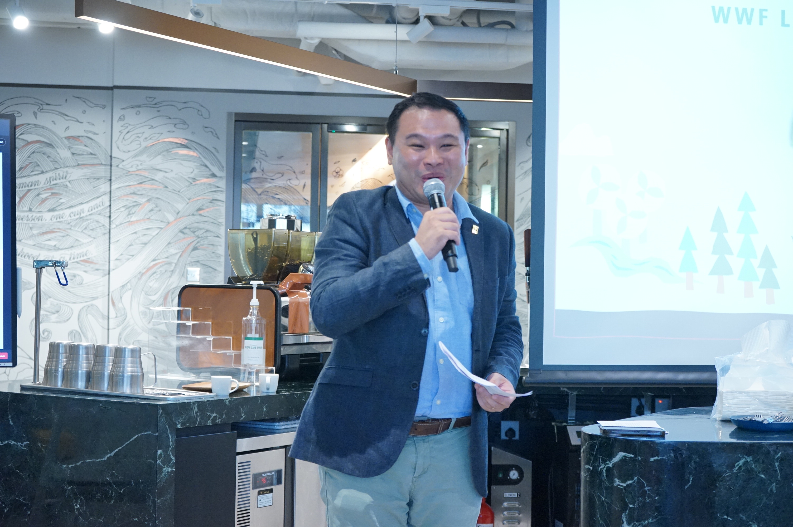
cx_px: 396
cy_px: 264
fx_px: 1254
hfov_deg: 35.1
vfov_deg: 23.7
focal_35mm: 57
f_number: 5
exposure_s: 1/60
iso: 3200
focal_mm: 57
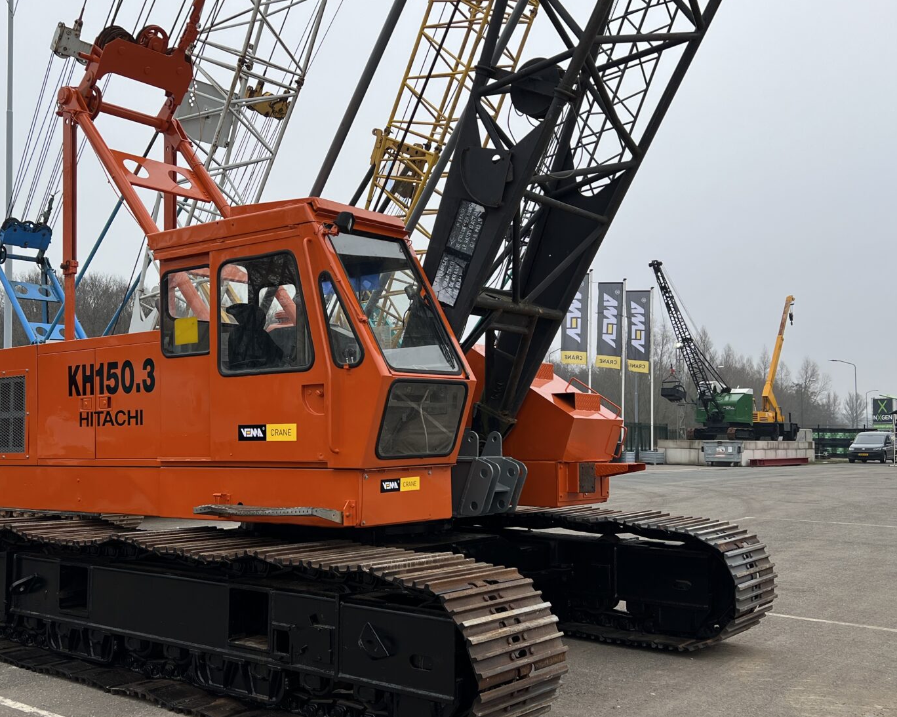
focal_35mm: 38
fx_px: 1009
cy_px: 379
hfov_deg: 47.6
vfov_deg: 39.1
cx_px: 355
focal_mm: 5.7
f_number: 1.5
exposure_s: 1/658
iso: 50
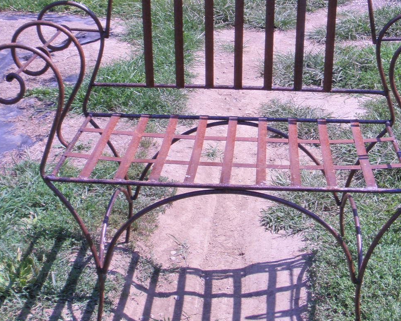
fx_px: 724
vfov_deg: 24.9
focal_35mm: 61
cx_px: 265
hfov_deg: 30.8
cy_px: 132
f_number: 6.6
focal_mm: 6.7
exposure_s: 1/160
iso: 50
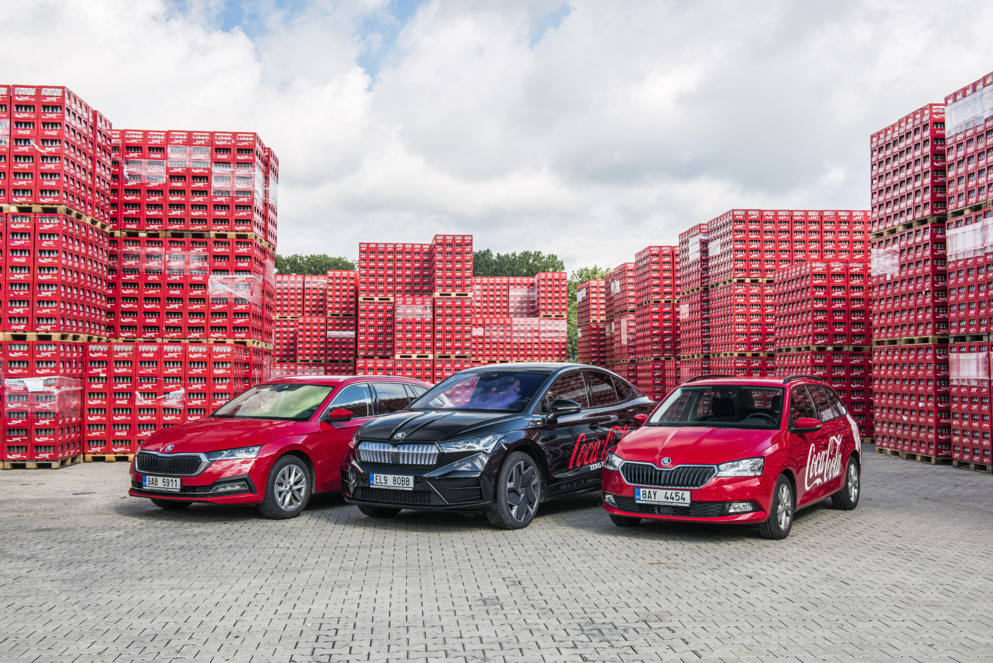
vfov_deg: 35.1
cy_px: 332
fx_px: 1048
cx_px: 496
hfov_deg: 50.7
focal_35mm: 38
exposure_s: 1/125
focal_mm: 38
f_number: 5.6
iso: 100
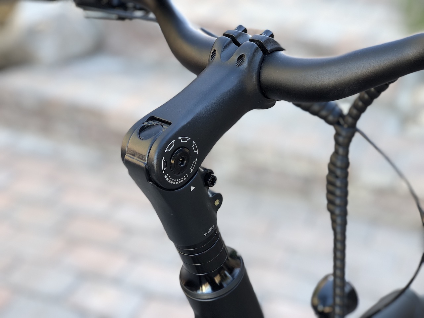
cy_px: 159
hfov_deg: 36.8
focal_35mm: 52
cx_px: 212
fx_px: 637
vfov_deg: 28.0
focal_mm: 6
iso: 25
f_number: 2.4
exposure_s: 1/60
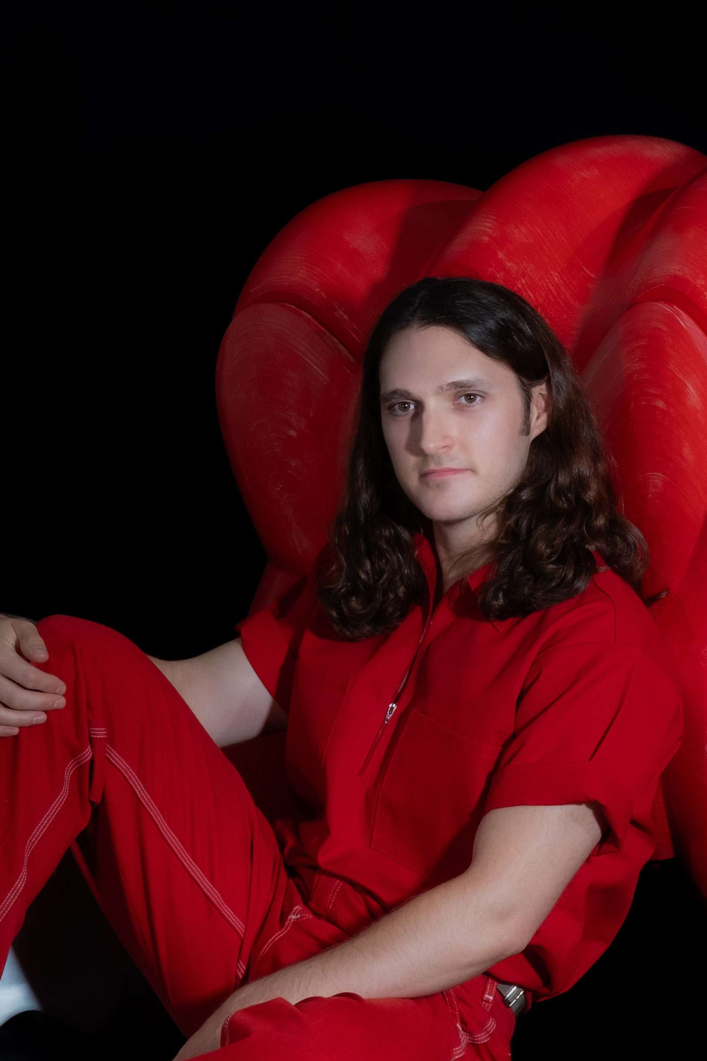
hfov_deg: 8.3
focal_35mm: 166
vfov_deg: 12.3
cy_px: 100
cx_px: 452
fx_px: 4891
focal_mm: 44.4
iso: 200
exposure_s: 1/30
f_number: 13
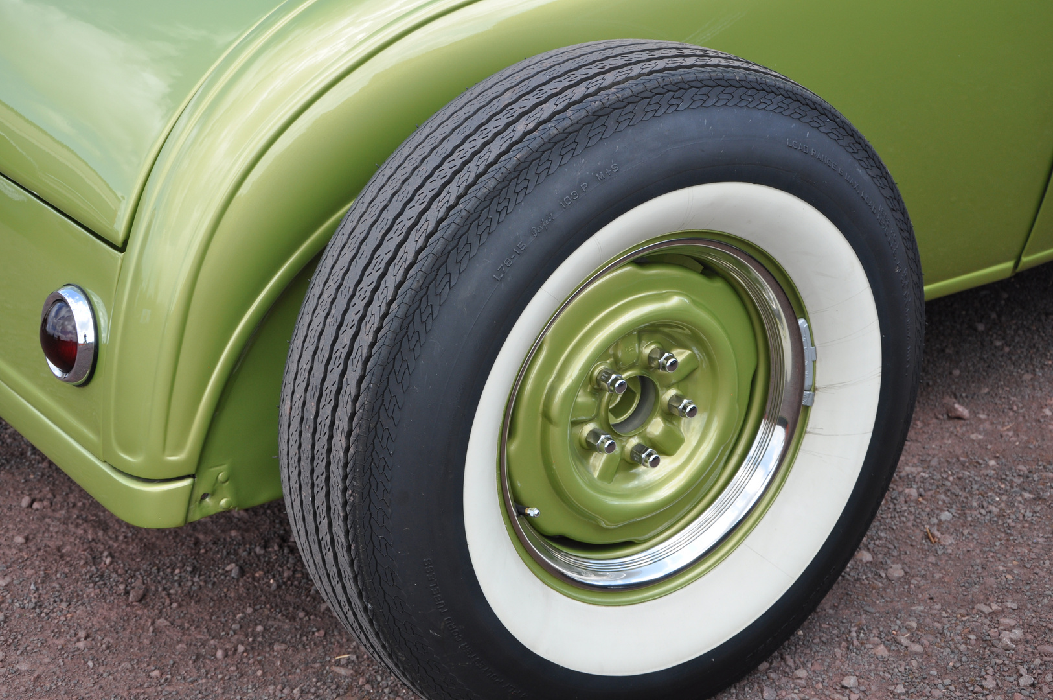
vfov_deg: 18.1
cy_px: 350
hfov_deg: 27.0
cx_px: 526
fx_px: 2191
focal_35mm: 75
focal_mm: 50
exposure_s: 1/250
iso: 250
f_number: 8
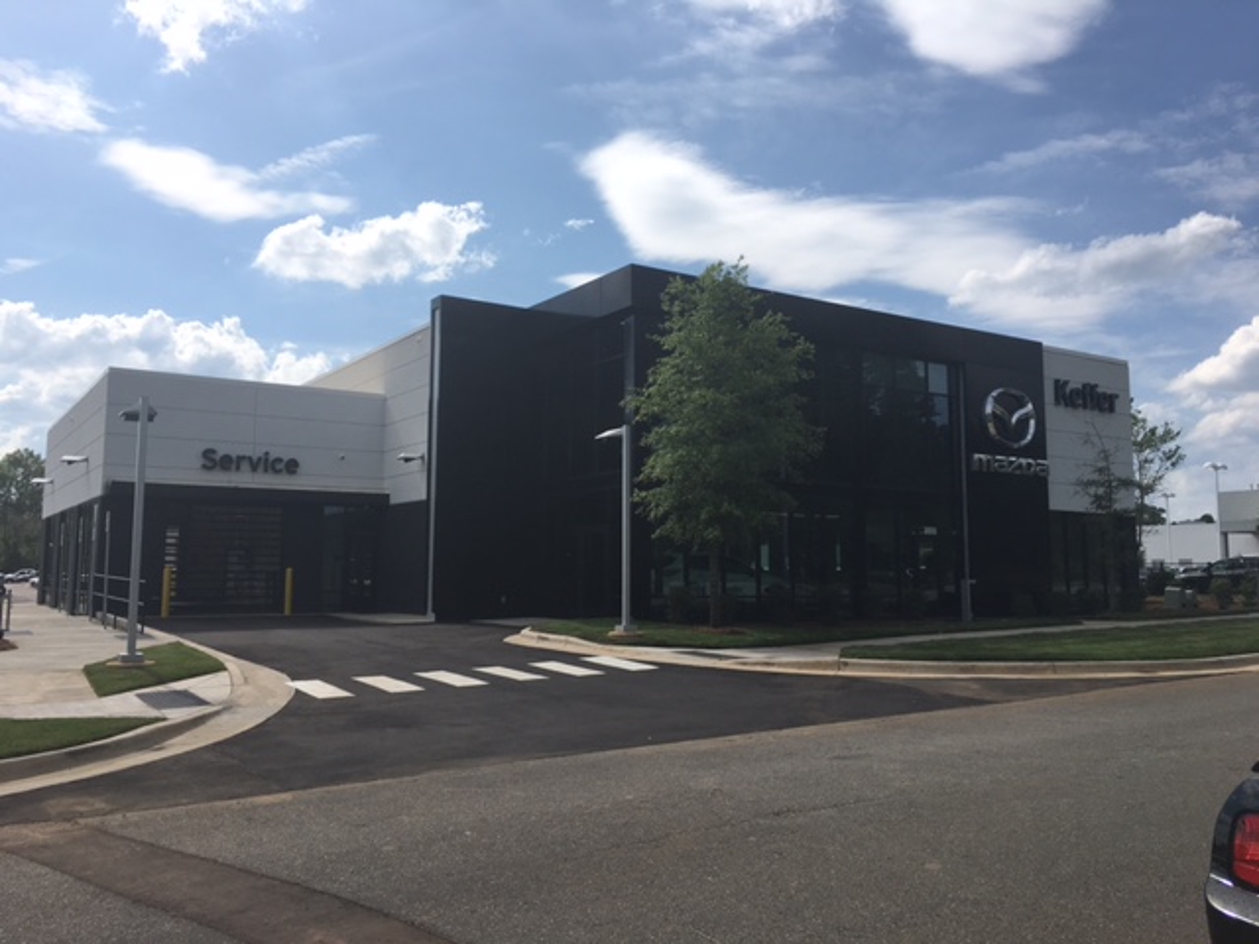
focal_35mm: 29
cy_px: 472
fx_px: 1055
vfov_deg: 48.2
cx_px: 630
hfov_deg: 61.7
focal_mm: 4.15
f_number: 2.2
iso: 25
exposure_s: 1/2959
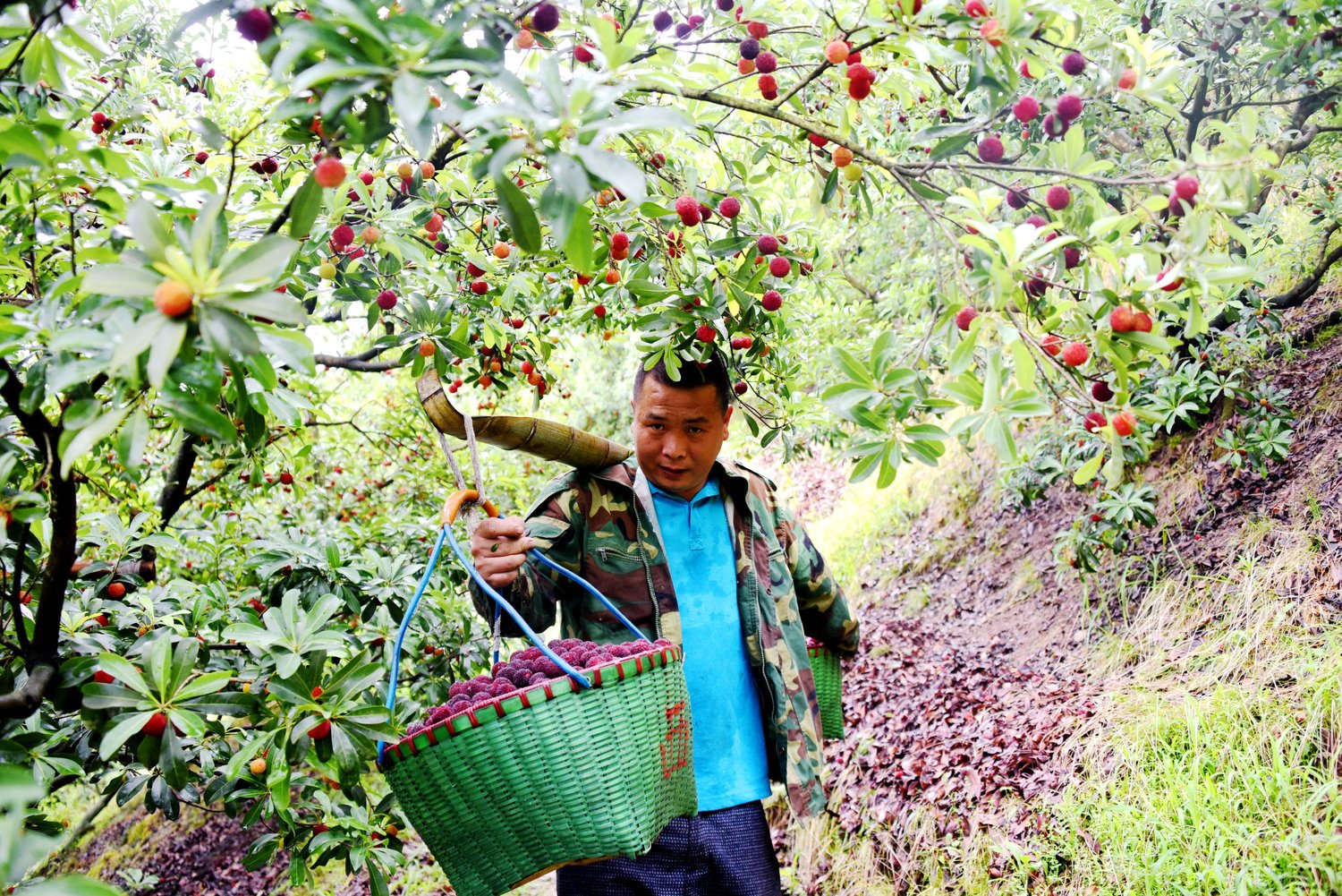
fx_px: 1044
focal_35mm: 28
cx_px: 671
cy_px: 448
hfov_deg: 65.5
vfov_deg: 46.4
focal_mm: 28
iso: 800
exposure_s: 1/320
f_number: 4.5
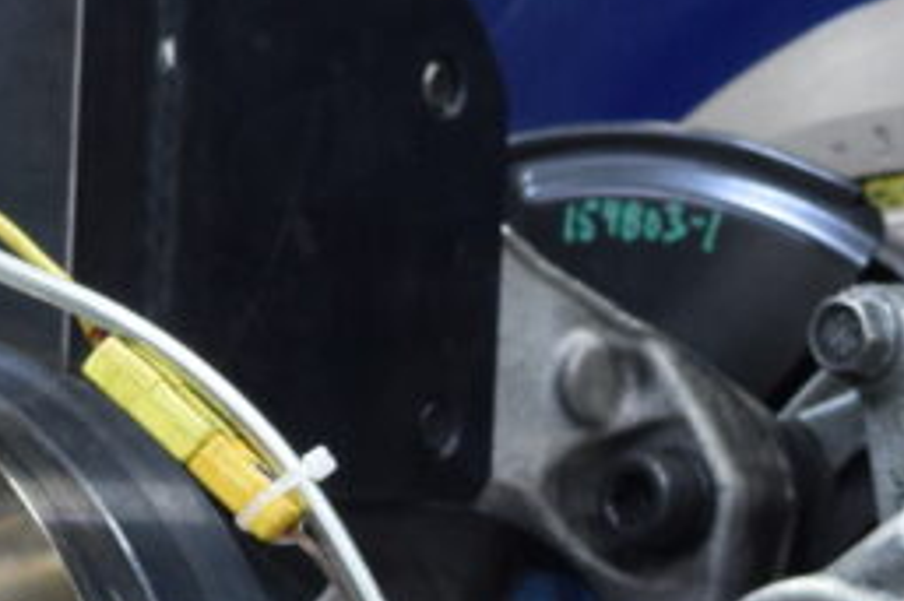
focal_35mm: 404
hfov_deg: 5.1
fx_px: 10138
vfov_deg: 3.4
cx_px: 412
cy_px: 534
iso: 800
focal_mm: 45
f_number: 6.3
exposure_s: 1/3
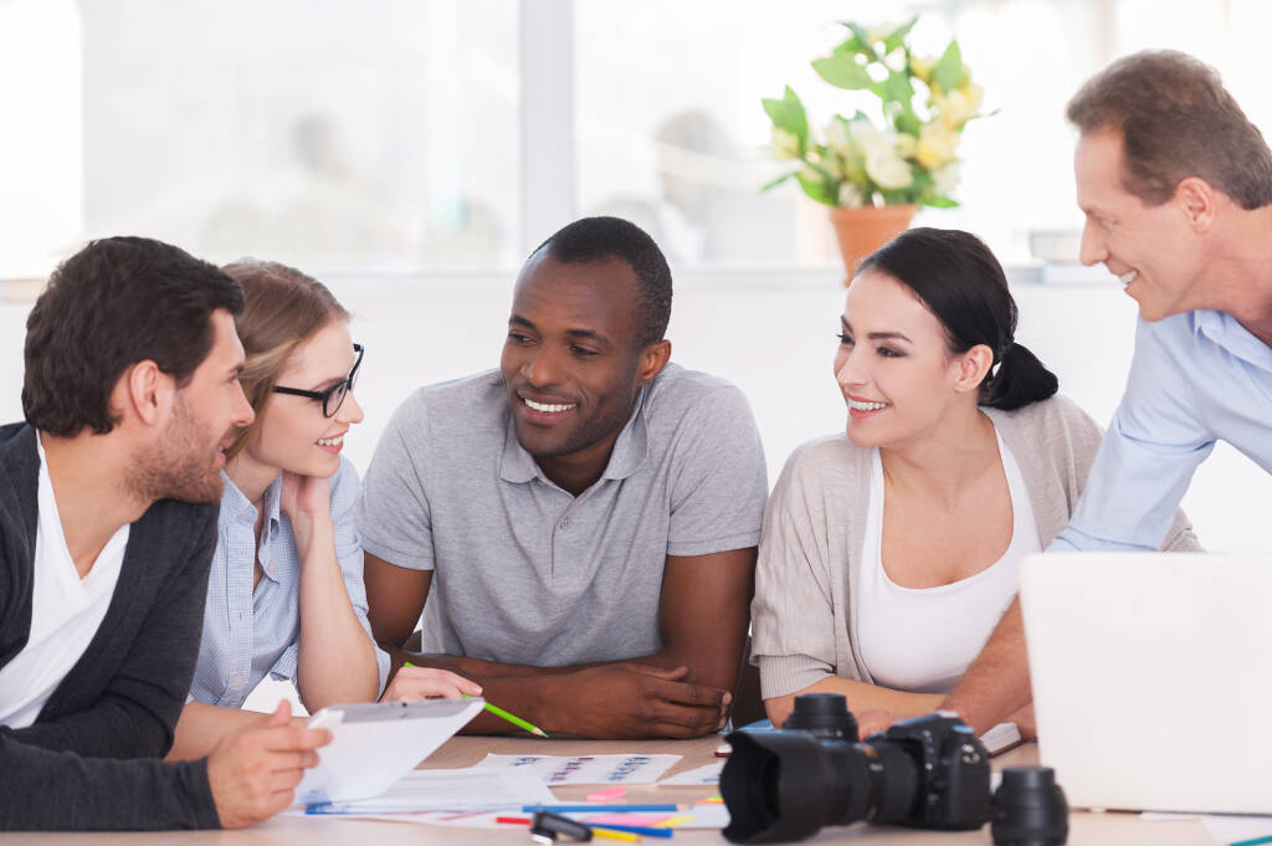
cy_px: 423
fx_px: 5296
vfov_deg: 9.1
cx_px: 636
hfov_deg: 13.7
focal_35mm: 150
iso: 200
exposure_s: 1/160
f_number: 4.5
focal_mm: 150
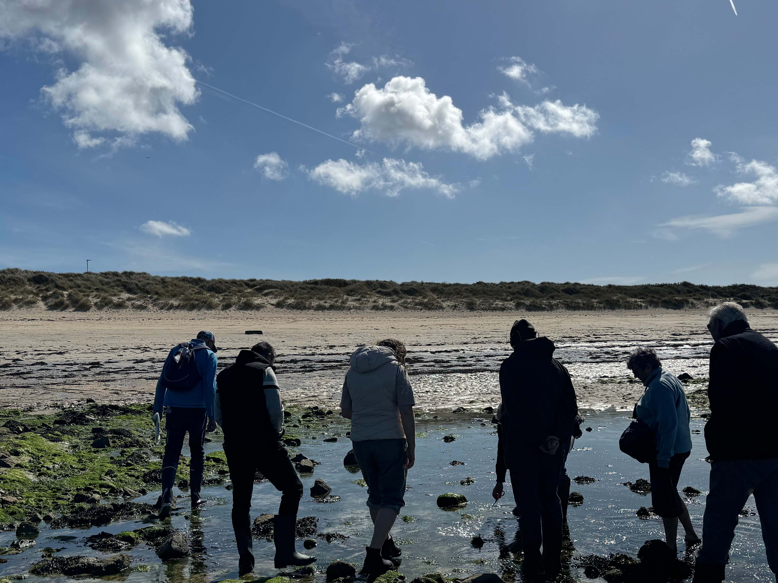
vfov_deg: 37.6
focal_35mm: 38
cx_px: 391
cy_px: 335
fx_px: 854
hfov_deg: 49.0
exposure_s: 1/15152
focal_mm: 6.76
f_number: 1.78
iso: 100
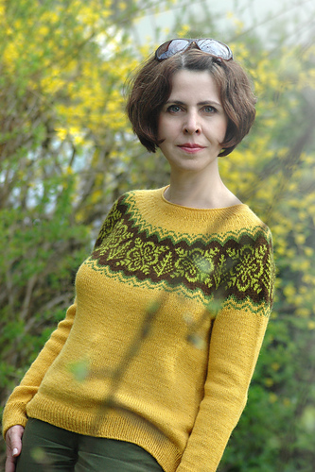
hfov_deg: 7.0
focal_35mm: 195
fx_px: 2561
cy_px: 236
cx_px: 158
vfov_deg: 10.6
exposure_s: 1/500
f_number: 5.6
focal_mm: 130
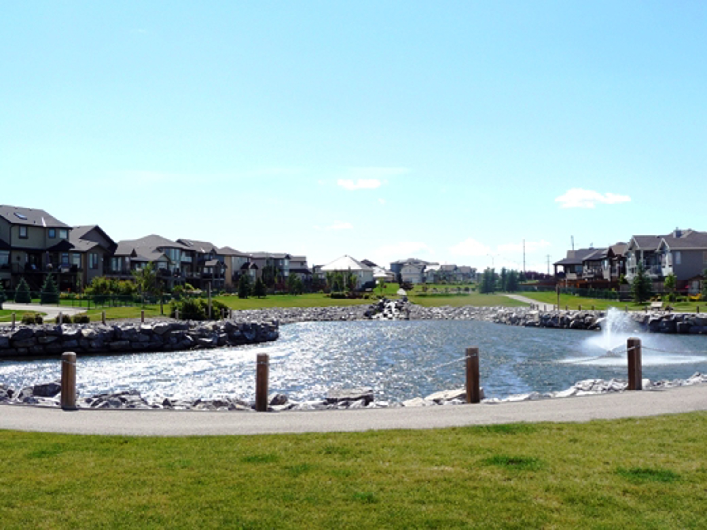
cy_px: 265
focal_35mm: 43
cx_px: 354
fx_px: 878
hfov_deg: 43.9
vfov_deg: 33.6
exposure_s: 1/640
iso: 100
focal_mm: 5.3
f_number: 3.5
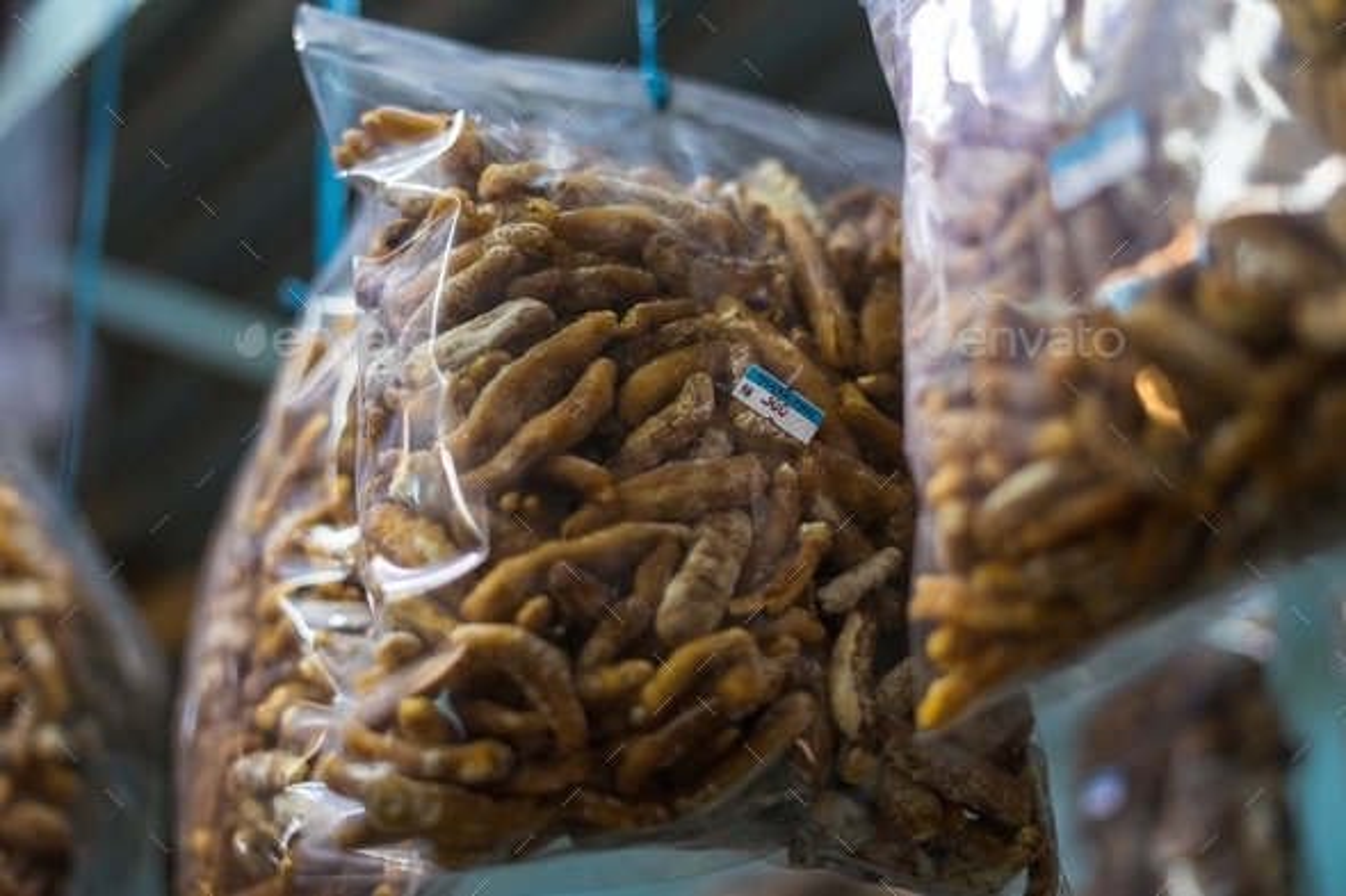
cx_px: 673
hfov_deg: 39.6
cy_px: 448
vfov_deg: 27.0
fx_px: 1869
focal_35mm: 50
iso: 1600
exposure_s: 1/160
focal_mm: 50
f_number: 2
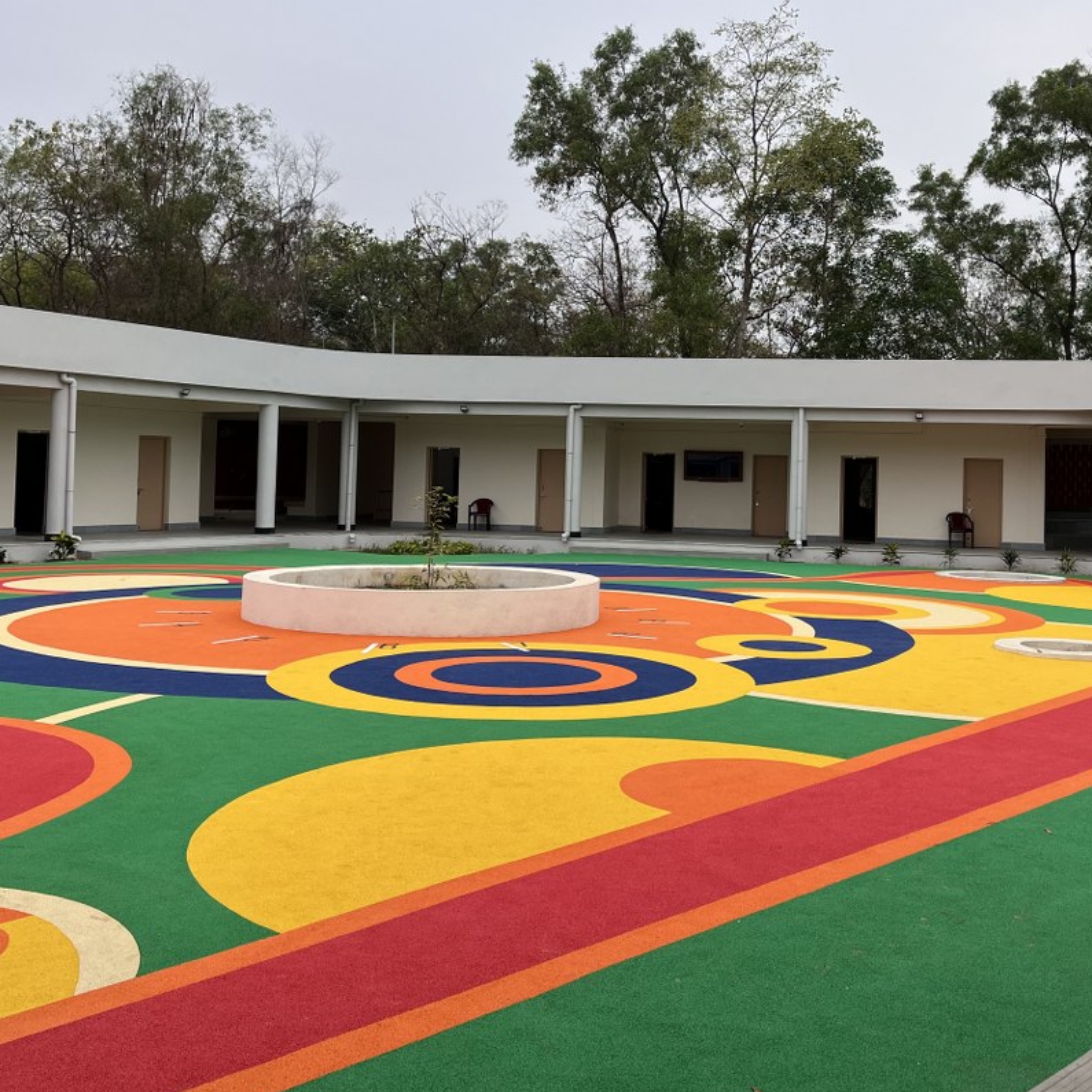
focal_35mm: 37
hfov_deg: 44.6
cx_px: 681
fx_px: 1321
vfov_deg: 44.7
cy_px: 441
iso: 50
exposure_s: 1/1252
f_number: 1.6
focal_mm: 5.1
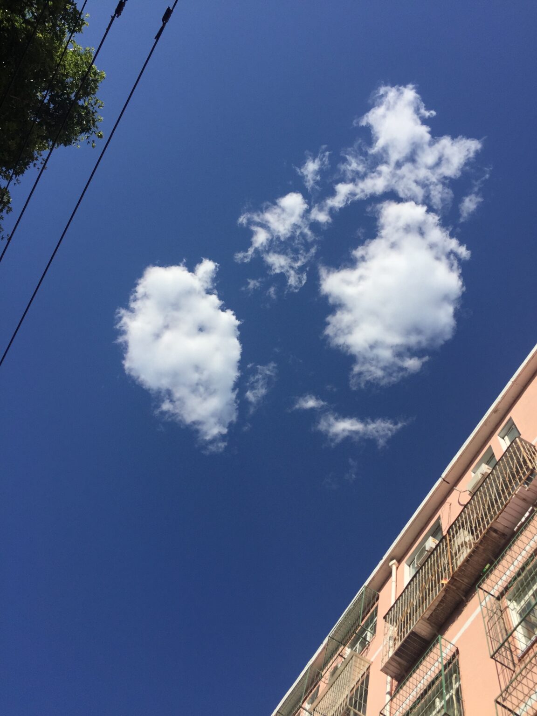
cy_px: 358
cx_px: 268
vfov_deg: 61.7
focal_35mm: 29
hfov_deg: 48.2
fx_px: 600
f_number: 2.2
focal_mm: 4.15
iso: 32
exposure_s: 1/3049
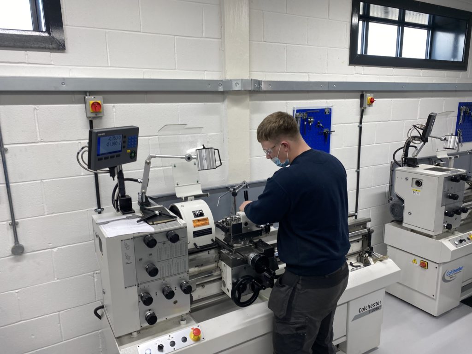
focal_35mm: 26
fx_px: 355
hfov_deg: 67.3
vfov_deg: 53.1
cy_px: 177
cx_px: 236
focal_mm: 4.25
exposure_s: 1/100
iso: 40
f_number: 1.8
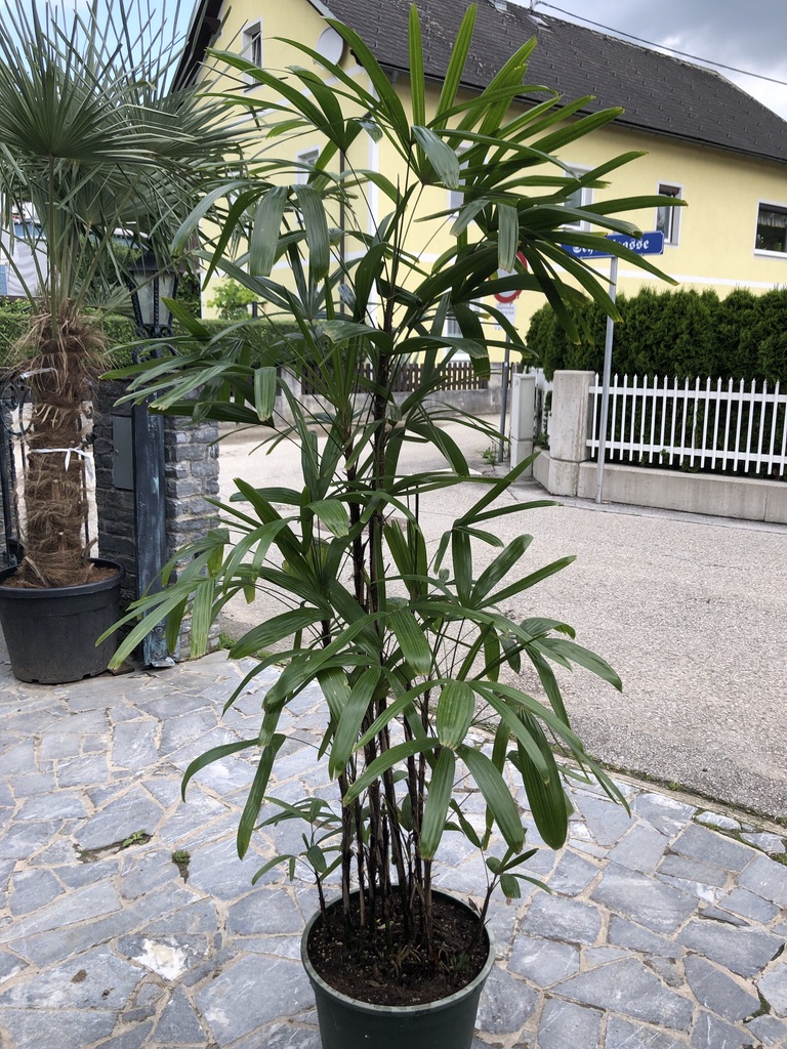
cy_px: 524
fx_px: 849
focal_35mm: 28
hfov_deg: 49.7
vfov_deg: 63.4
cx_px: 394
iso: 20
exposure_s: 1/600
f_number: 1.8
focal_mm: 3.99
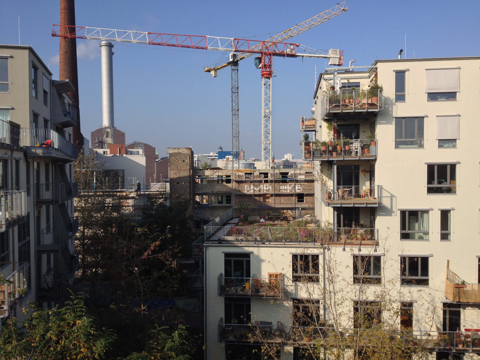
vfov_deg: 40.7
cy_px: 180
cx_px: 240
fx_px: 485
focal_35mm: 35
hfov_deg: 52.6
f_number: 2.4
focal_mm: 4.28
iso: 50
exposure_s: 1/1905
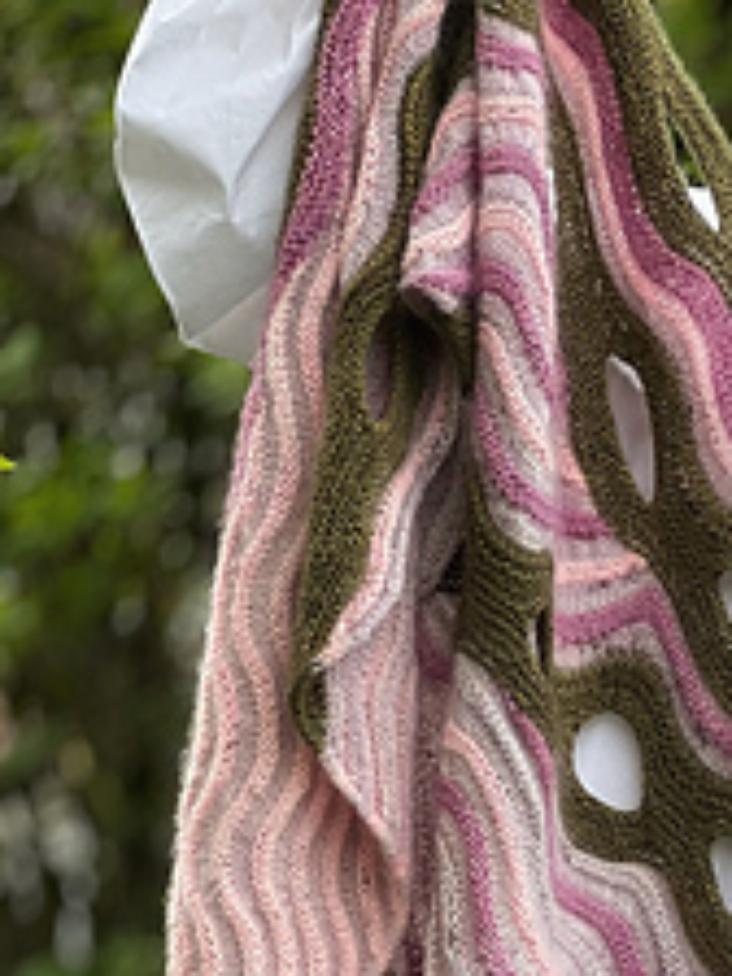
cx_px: 998
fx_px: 6203
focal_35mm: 220
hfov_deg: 6.7
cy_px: 1159
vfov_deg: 8.9
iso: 20
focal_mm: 9
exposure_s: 1/121
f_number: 2.8
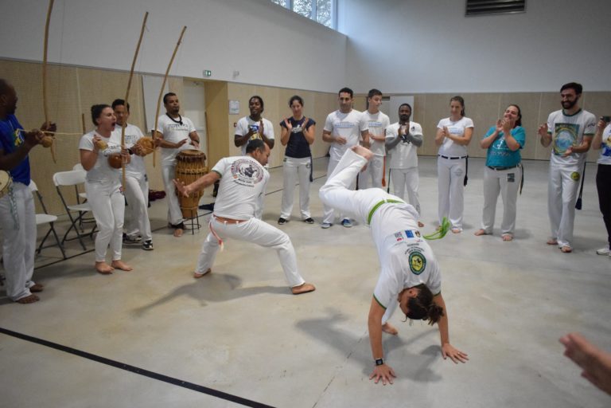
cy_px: 204
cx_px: 306
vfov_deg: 47.9
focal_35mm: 27
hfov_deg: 67.4
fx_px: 458
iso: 6400
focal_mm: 18
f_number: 3.5
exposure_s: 1/1000
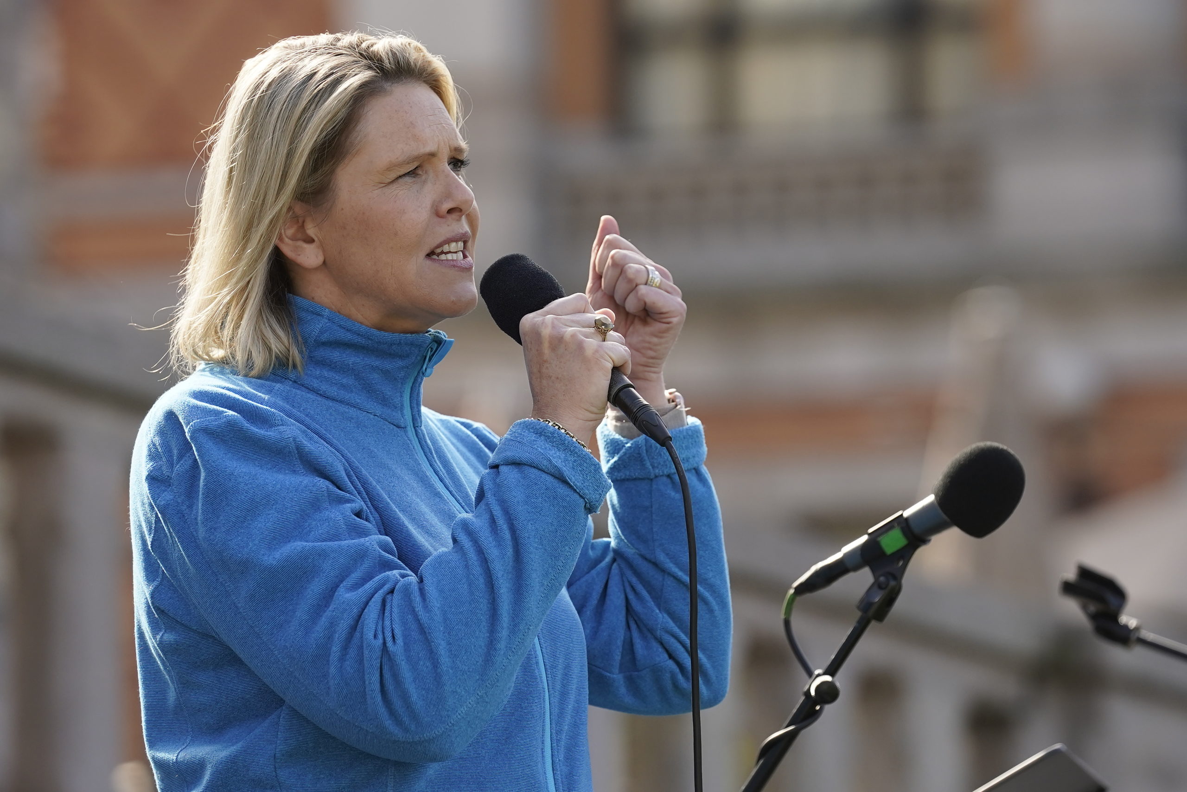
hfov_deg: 6.9
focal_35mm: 300
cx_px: 594
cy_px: 396
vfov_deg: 4.6
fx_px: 9891
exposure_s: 1/1000
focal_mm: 200
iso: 500
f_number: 4
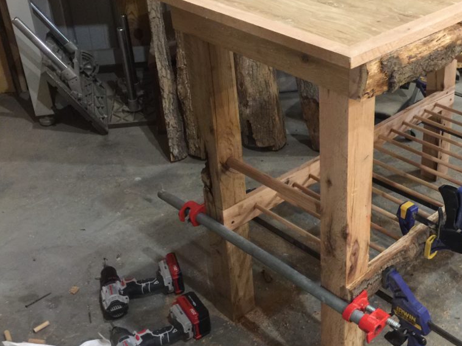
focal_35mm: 46
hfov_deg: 39.7
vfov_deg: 31.5
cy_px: 150
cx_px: 365
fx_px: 614
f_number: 2.2
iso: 100
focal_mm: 4.15
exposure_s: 1/4
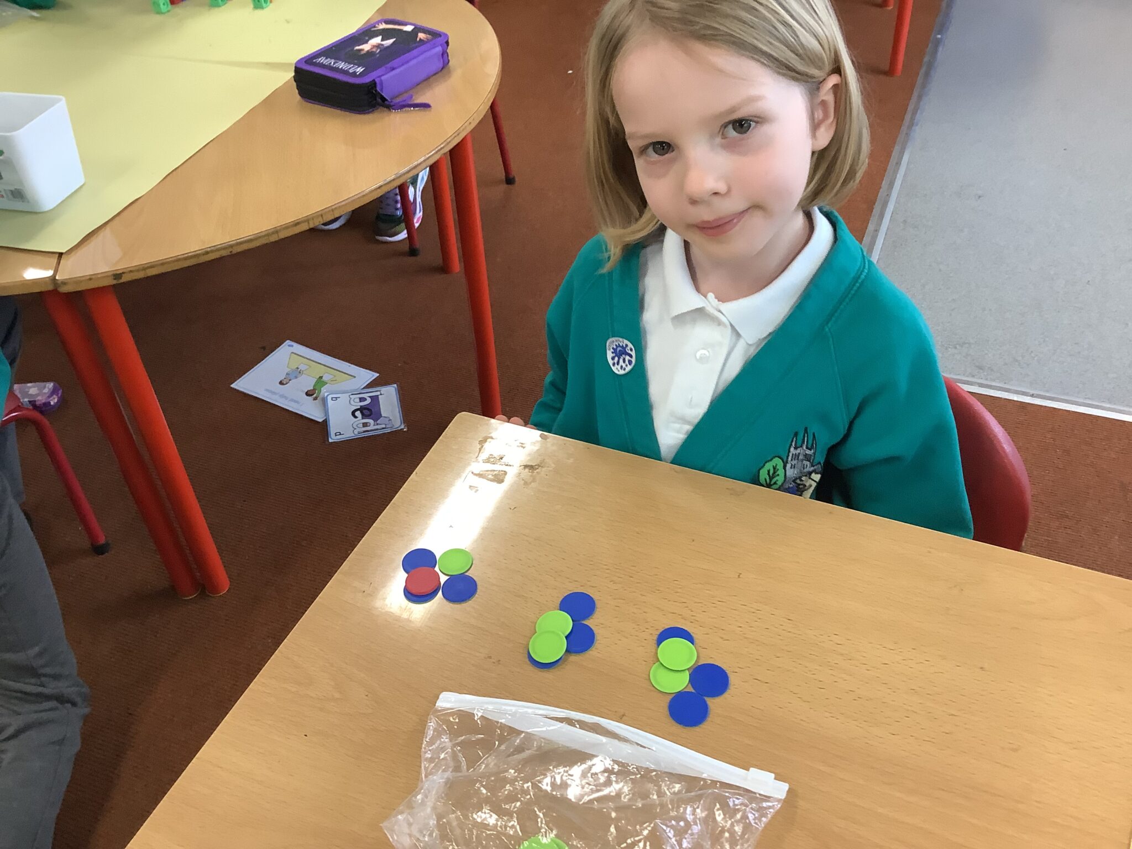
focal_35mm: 31
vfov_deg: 45.4
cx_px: 566
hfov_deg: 58.4
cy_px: 424
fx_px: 1014
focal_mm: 3.3
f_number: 2.4
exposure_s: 1/50
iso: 160
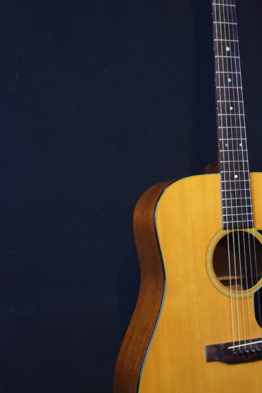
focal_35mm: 66
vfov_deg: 30.5
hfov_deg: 20.4
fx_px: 720
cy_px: 178
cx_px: 204
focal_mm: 28
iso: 1400
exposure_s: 1/30
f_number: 4.2
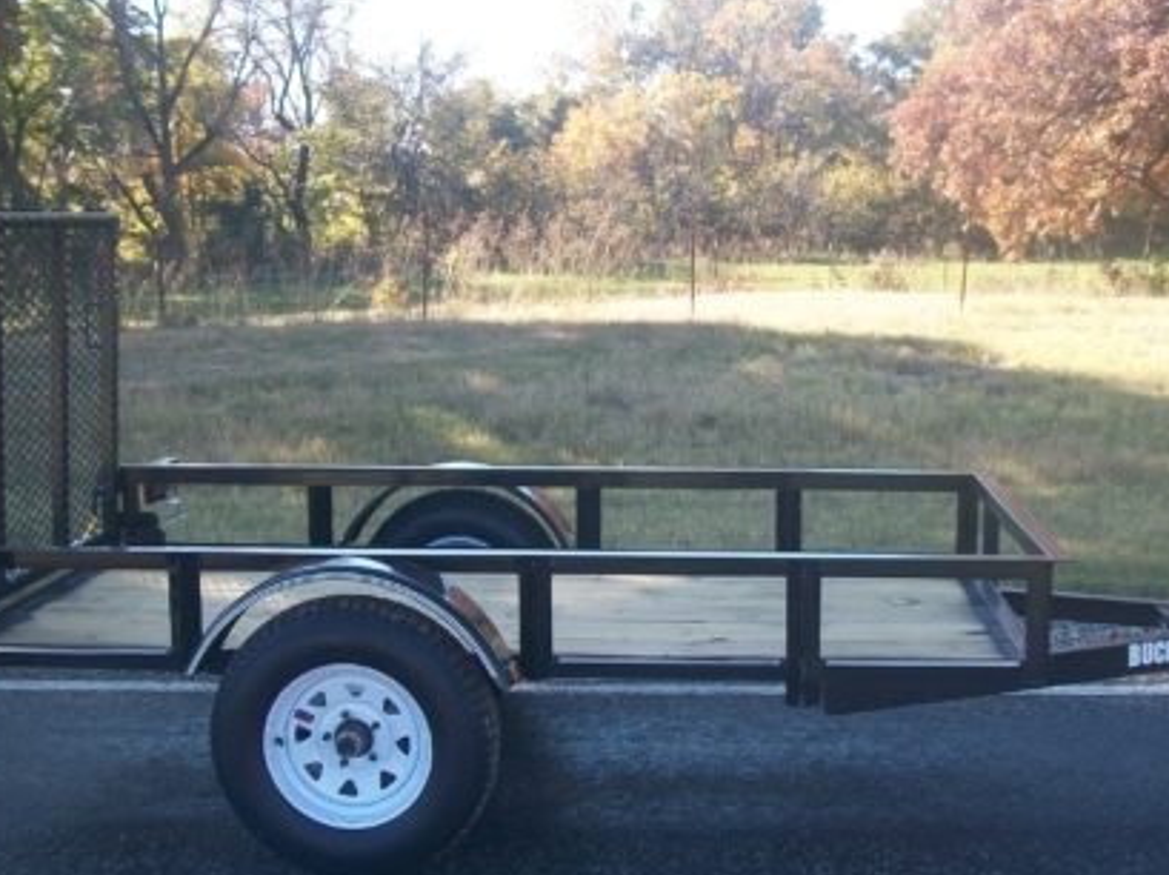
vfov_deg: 30.7
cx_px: 589
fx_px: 1586
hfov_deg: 40.5
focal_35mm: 47
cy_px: 535
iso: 80
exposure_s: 1/250
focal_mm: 5.7
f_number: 2.9
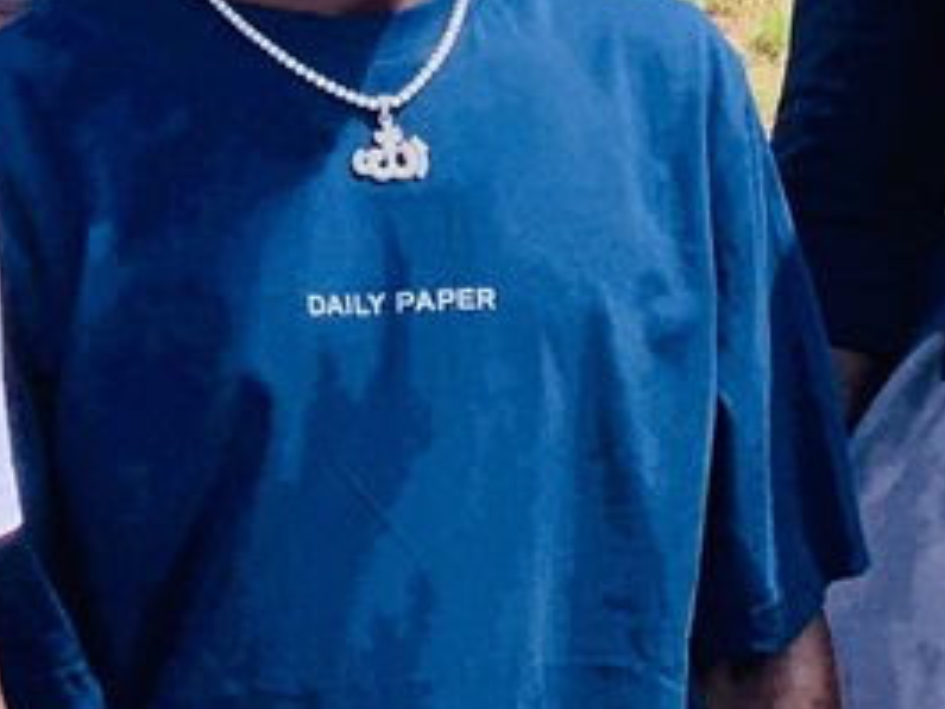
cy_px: 371
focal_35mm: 275
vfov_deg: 5.4
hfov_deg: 7.1
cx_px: 1216
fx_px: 7511
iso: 16
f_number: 2.4
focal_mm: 6
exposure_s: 1/384
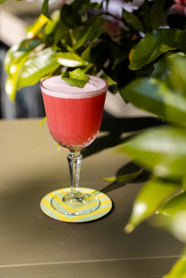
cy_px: 138
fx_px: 550
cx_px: 92
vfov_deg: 28.4
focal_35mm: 71
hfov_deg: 19.2
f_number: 4.5
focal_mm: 70
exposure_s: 1/640
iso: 250
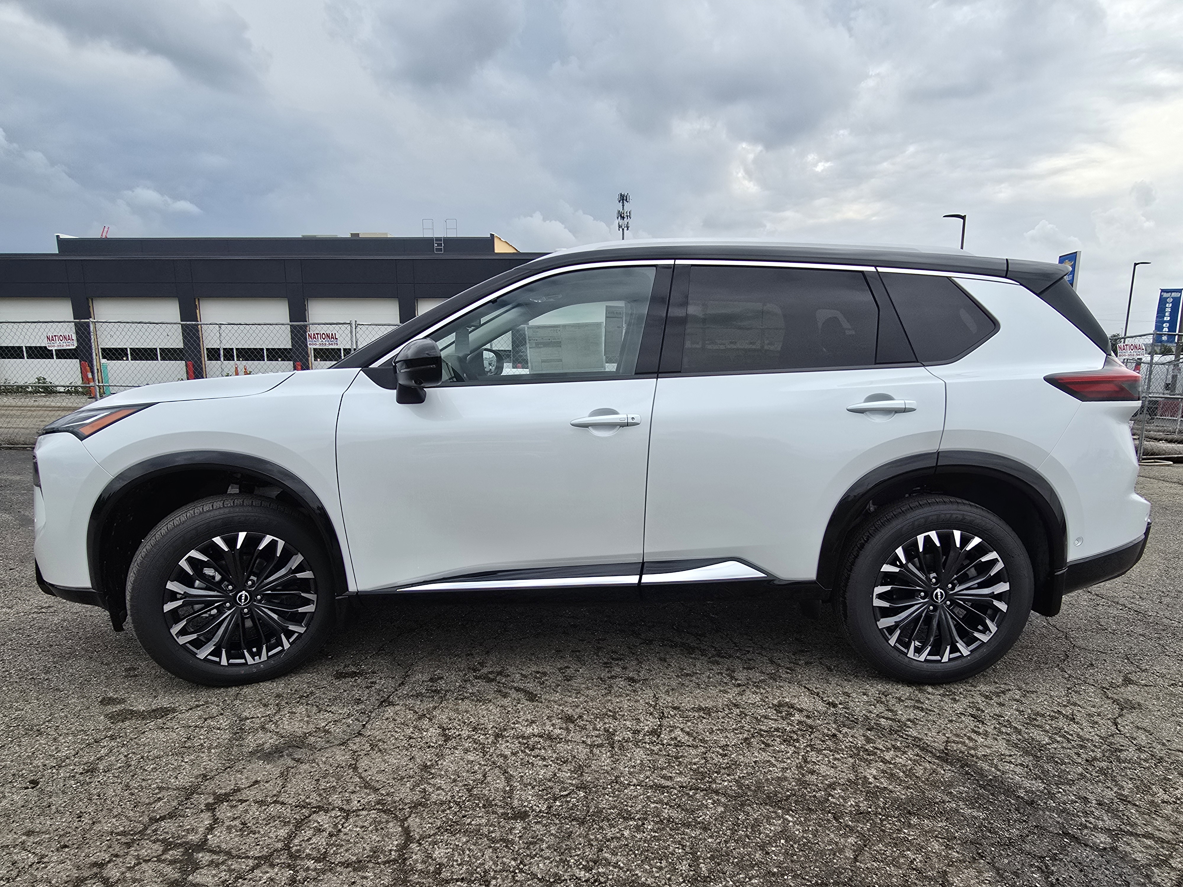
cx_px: 592
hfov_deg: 106.2
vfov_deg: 89.9
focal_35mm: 13
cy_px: 444
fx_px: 444
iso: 50
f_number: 2.2
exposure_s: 1/1457
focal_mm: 2.2
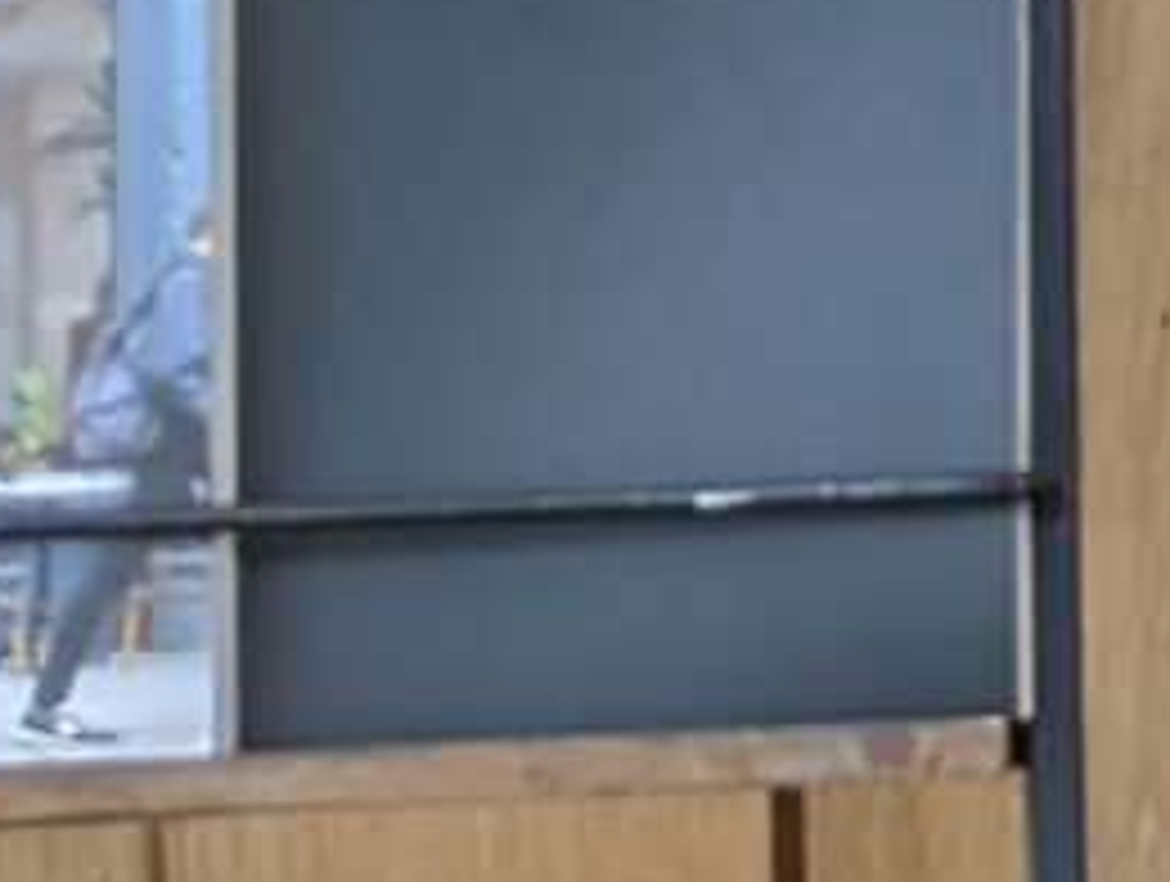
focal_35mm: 378
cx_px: 4257
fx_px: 12800
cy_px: -738
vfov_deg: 3.9
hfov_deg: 4.8
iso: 43
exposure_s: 1/88
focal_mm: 6.81
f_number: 1.85
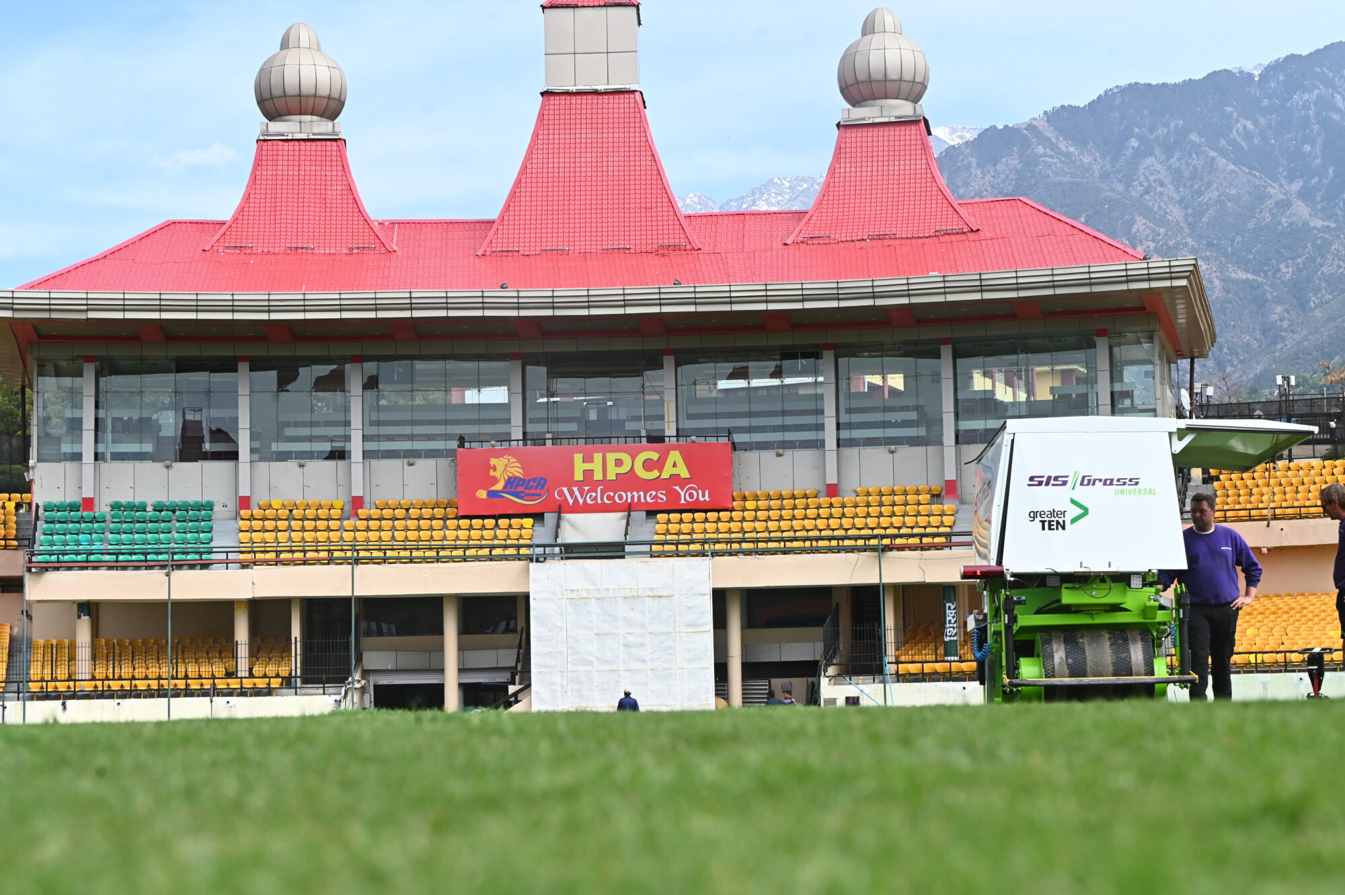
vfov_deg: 19.4
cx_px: 672
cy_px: 448
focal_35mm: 70
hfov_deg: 28.9
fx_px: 2614
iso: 500
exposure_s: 1/800
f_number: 9
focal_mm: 70
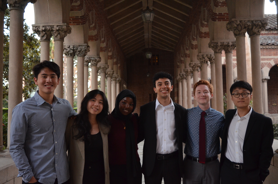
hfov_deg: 53.2
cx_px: 139
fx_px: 277
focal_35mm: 36
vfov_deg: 36.7
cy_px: 92
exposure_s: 1/30
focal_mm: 24
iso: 1600
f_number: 4
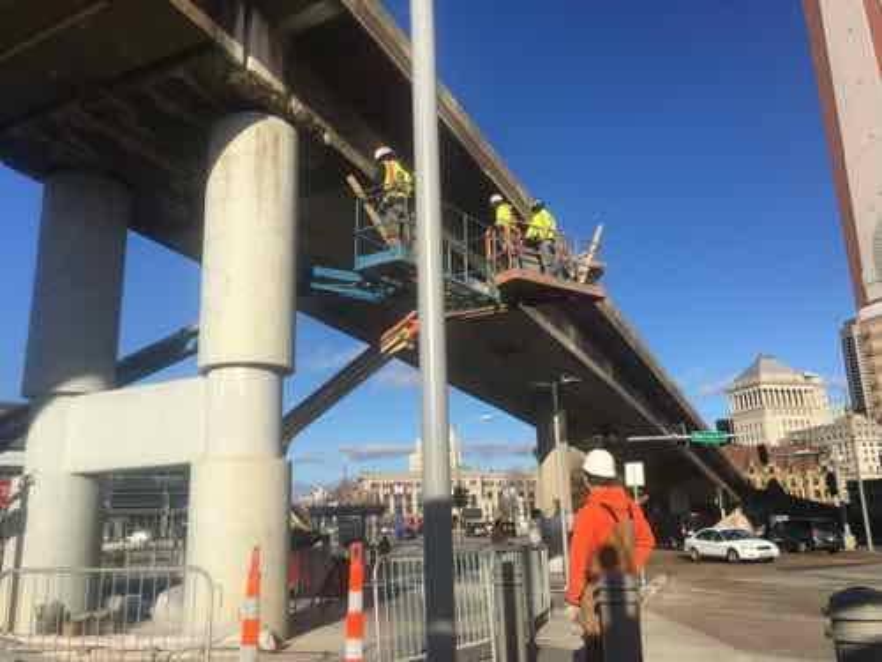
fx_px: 739
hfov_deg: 61.7
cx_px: 441
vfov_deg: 48.2
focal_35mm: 29
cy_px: 331
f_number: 2.2
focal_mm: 4.15
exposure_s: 1/2079
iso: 25
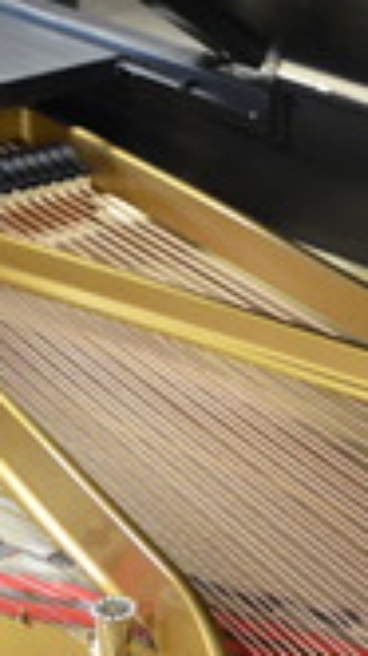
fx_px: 1966
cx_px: 400
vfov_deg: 18.6
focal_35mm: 113
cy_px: 595
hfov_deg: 10.6
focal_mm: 18
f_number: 3.5
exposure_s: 1/20
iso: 1600
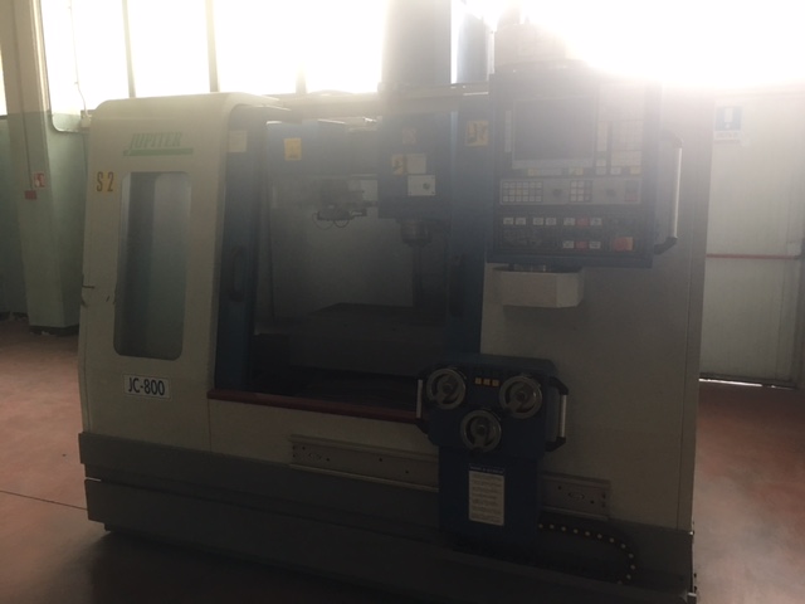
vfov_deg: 48.2
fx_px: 674
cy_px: 302
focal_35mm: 29
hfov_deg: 61.7
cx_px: 402
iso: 125
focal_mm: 4.15
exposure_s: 1/33
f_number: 2.2
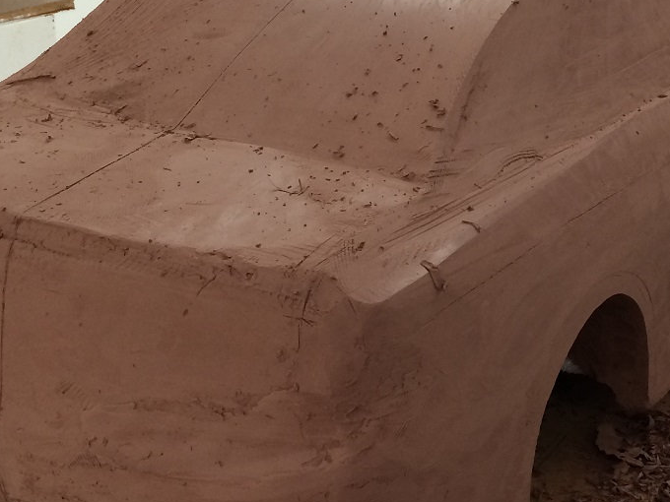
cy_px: 244
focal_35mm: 72
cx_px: 527
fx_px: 1394
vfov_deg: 20.4
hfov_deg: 26.6
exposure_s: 1/30
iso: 40
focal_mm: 4.12
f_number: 2.2
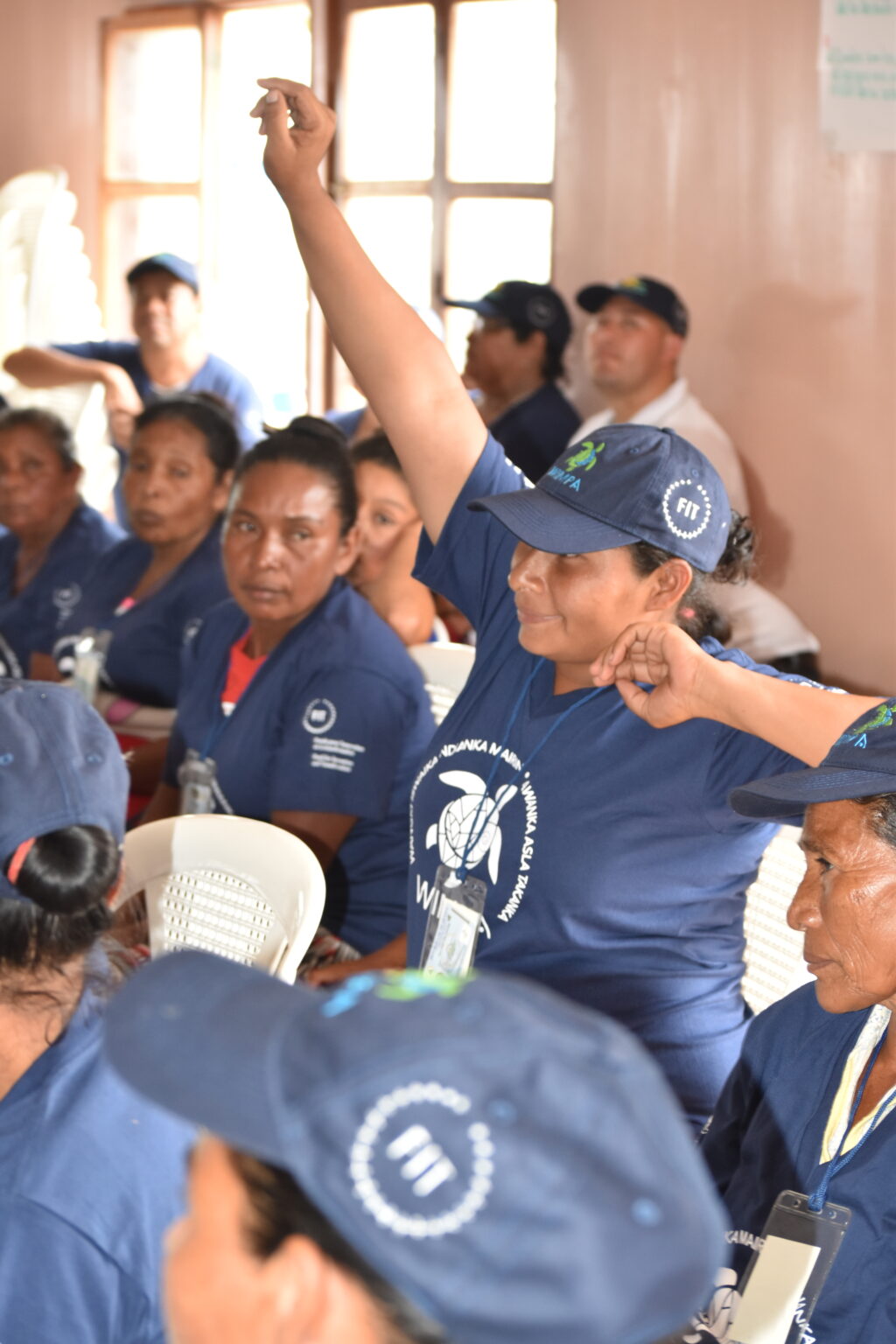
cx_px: 448
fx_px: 3472
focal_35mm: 93
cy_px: 672
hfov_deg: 14.7
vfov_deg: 21.9
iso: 800
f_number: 5
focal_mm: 62
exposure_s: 1/100
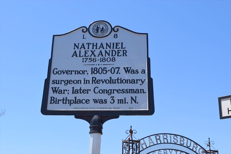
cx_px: 116
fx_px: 327
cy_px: 77
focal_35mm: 51
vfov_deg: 26.5
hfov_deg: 38.9
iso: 200
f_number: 10
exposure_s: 1/500
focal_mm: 34
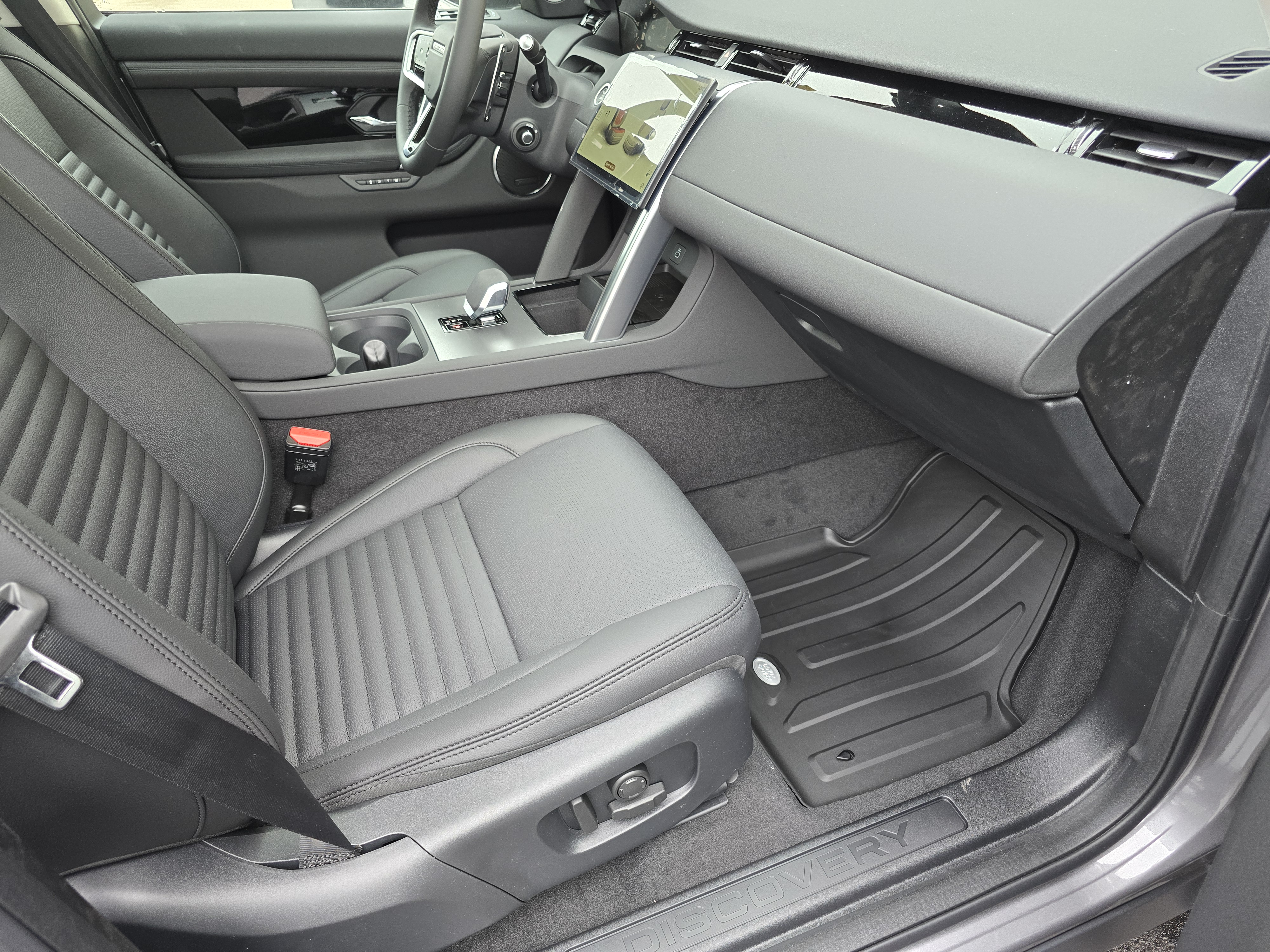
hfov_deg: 73.9
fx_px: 844
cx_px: 635
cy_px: 476
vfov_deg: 58.9
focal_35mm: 23
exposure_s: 1/180
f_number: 1.7
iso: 160
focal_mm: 6.3
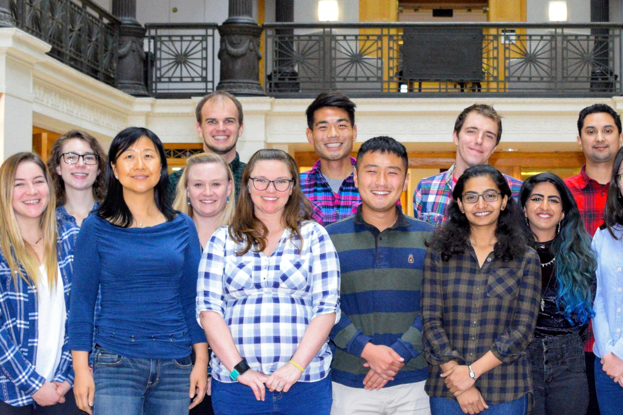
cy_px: 213
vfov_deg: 19.2
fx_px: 1229
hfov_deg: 28.1
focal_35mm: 71
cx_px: 450
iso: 1600
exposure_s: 1/200
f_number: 4
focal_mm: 18
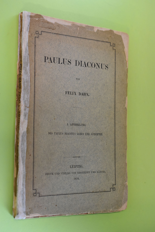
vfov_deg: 33.4
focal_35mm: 60
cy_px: 116
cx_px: 78
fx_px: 387
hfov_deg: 22.7
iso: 400
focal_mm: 40
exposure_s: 1/80
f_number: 4.5
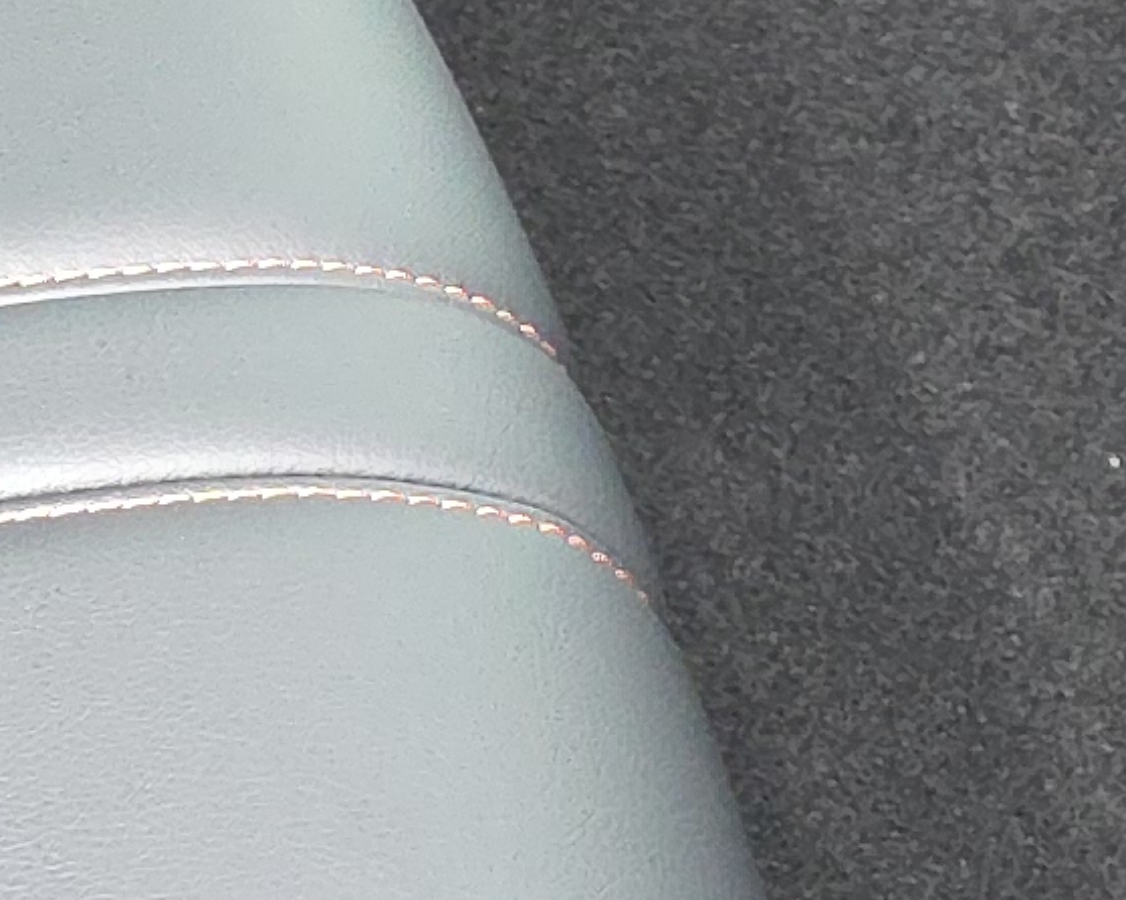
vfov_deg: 9.2
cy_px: -662
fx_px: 5363
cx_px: -1126
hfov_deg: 10.9
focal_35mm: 161
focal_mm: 6.3
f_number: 1.7
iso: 320
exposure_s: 1/120
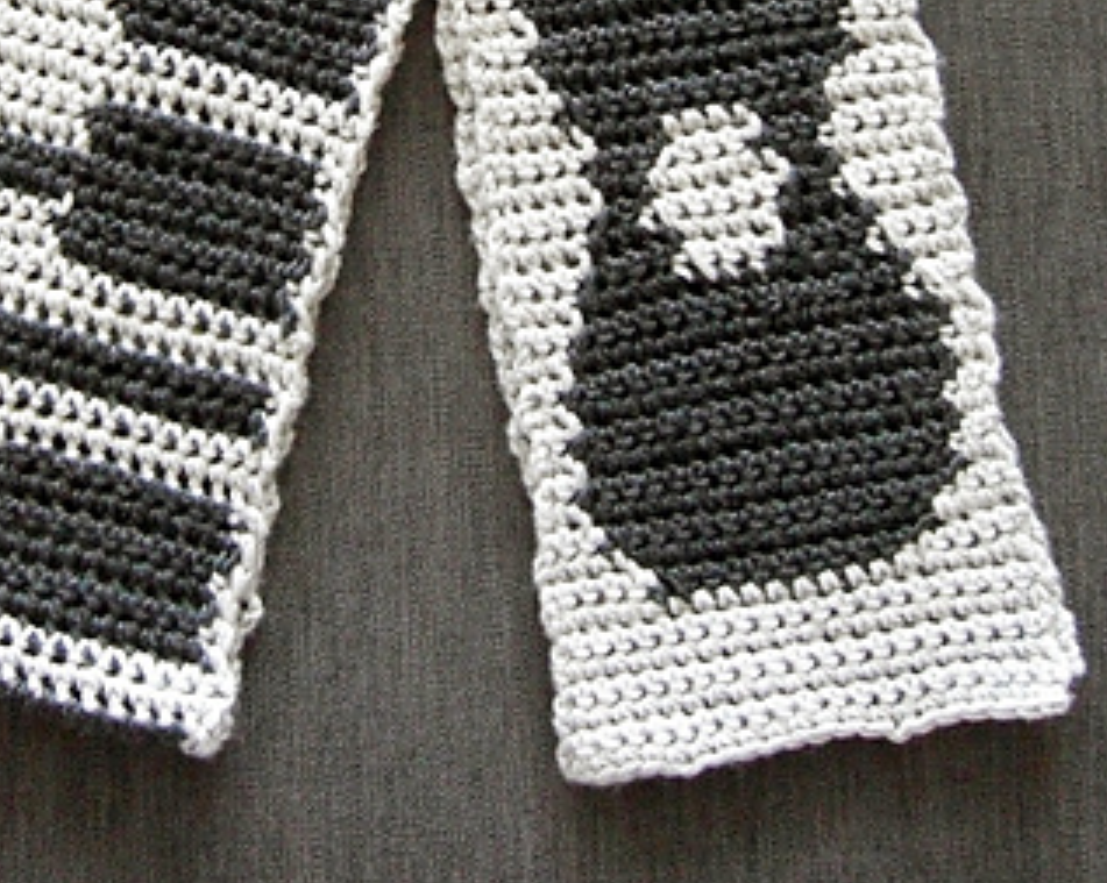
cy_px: -108
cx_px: 405
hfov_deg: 25.3
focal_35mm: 75
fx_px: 2455
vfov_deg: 19.5
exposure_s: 1/13
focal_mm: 7.9
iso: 800
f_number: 2.8
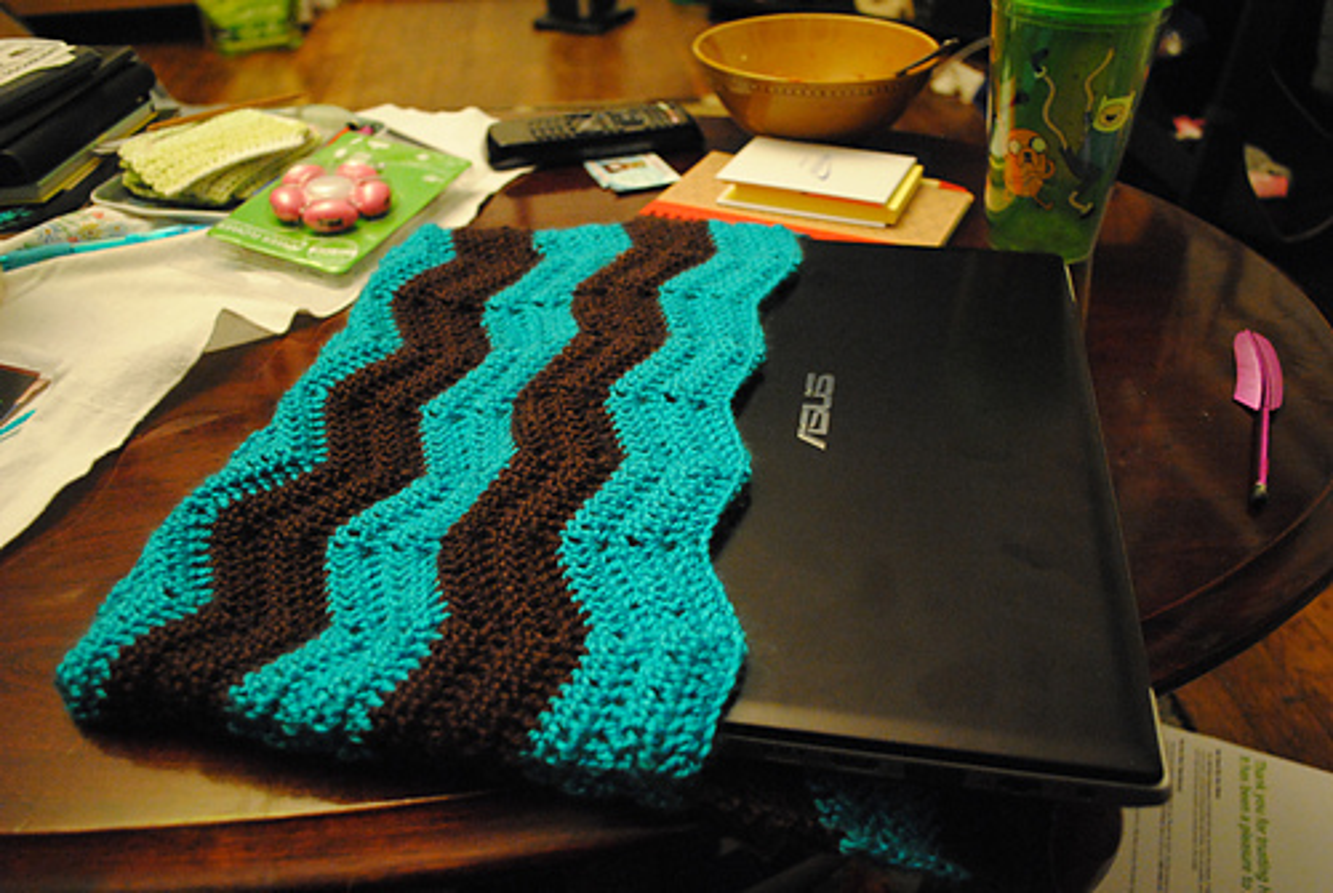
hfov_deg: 61.9
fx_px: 1112
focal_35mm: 30
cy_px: 446
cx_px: 666
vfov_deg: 43.7
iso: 1600
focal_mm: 20
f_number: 3.8
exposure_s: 1/6
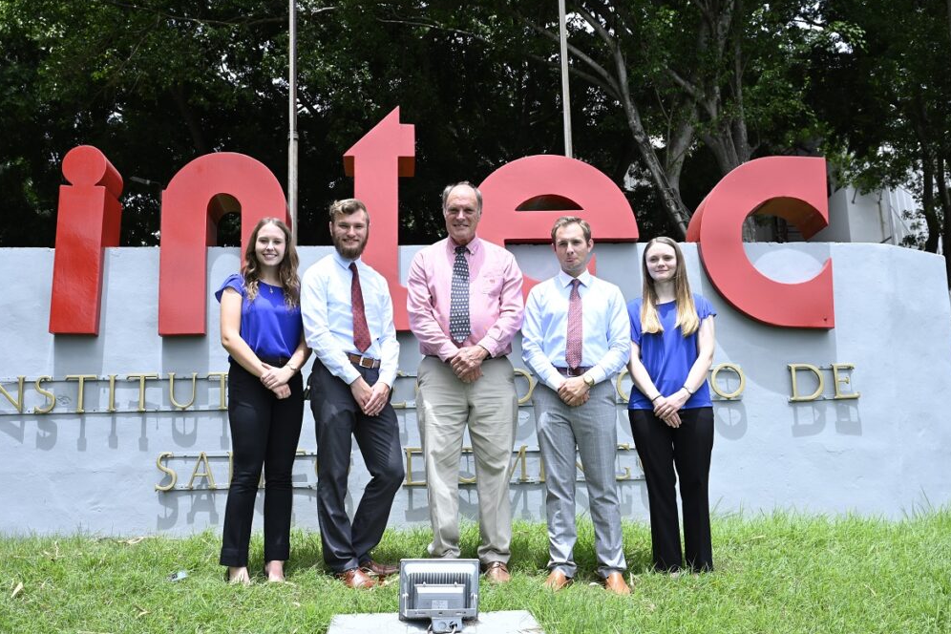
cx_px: 468
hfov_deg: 50.7
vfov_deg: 35.1
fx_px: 1004
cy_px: 318
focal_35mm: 38
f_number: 7.1
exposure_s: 1/200
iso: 160
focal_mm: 37
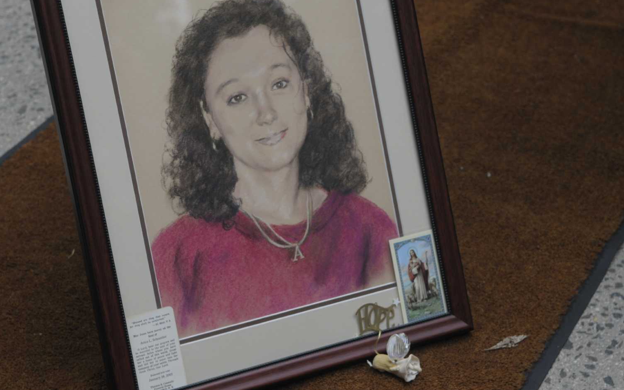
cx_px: 345
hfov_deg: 18.2
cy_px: 153
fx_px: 1950
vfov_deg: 11.4
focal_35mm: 115
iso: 400
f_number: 4
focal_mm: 55
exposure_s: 1/1600
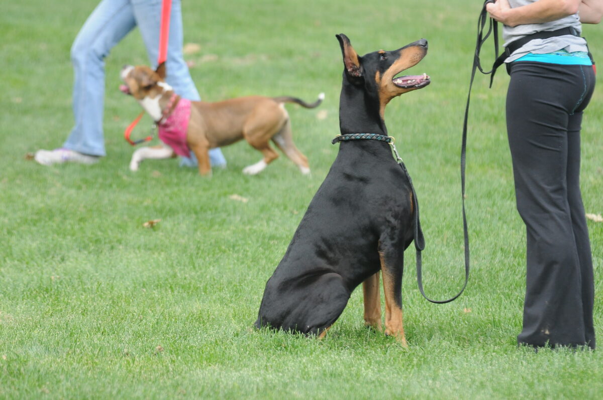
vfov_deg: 3.0
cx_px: 302
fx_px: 7528
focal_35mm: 450
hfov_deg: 4.6
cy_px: 200
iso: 800
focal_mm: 300
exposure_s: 1/1250
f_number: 5.3
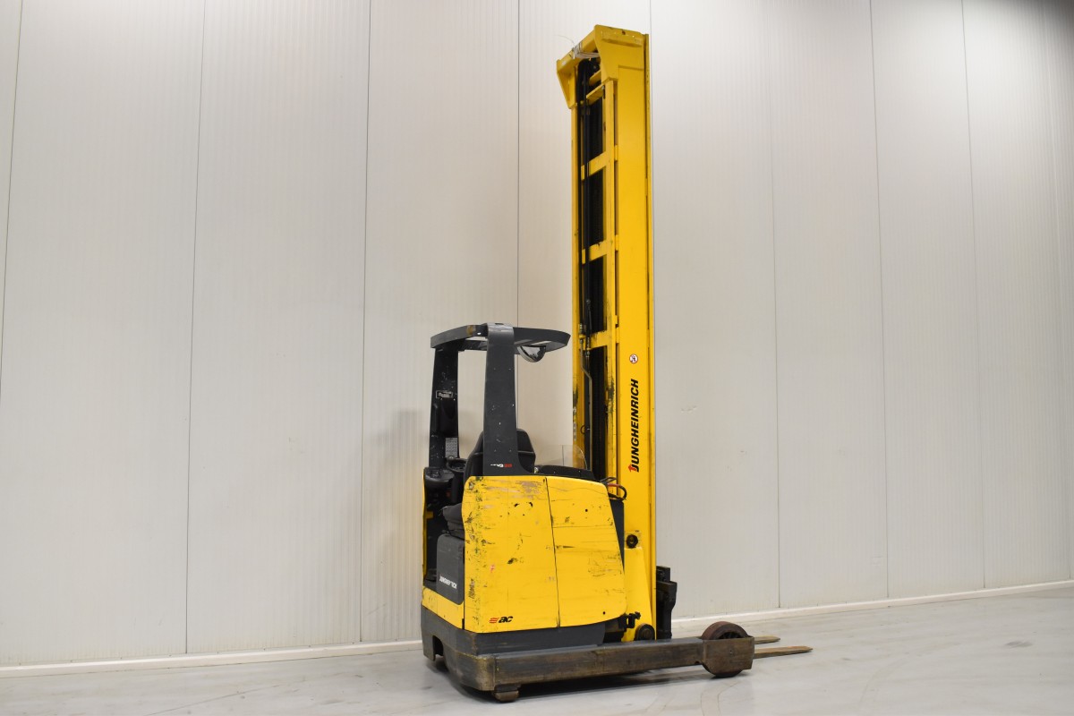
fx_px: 984
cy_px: 358
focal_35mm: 33
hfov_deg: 57.2
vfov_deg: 40.0
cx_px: 537
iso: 1600
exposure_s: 1/50
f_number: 6.3
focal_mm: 22
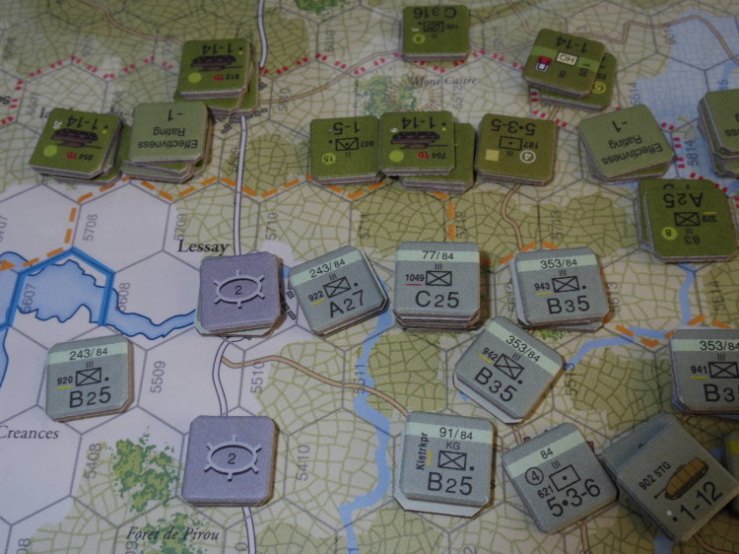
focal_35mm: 39
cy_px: 277
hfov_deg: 47.9
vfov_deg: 36.8
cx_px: 370
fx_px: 832
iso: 160
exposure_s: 1/20
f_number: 7.1
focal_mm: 8.5
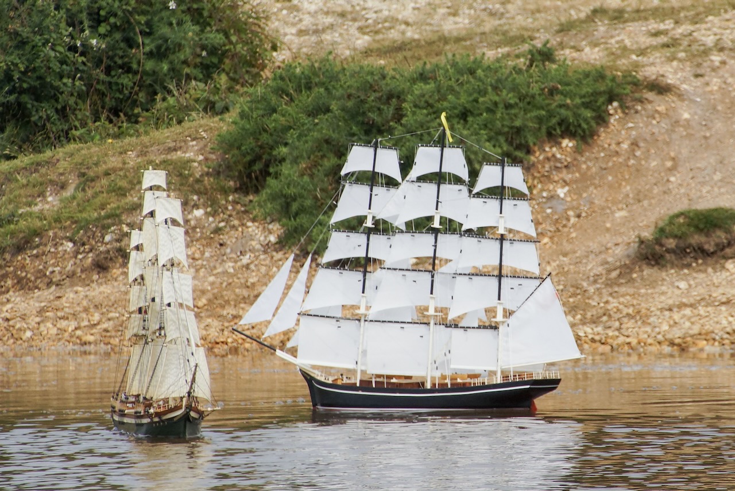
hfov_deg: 4.9
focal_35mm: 420
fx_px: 8576
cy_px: 246
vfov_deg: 3.3
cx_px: 368
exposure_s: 1/1000
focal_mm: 280
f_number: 9
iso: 400
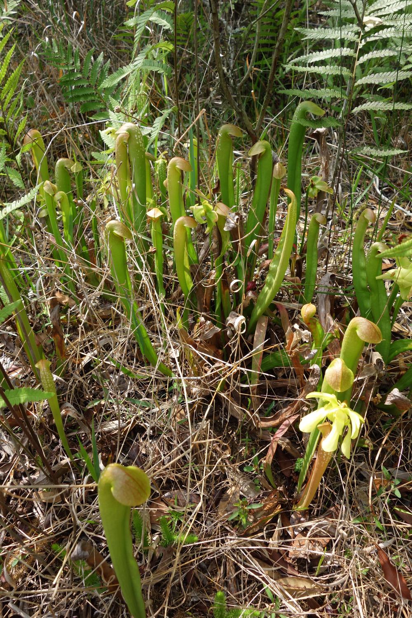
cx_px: 206
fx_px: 481
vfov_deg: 65.5
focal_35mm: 28
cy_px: 309
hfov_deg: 46.4
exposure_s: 1/160
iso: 125
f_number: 5.6
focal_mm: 10.4
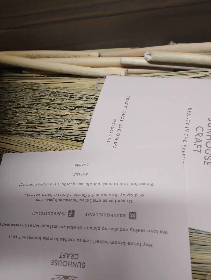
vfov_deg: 63.4
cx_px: 106
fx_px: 227
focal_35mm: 28
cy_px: 140
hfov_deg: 49.8
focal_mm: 4.26
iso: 731
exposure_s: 1/120
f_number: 1.8
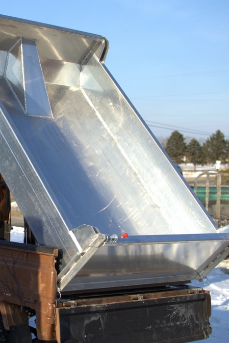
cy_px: 172
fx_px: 761
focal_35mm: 80
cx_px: -1
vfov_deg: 25.4
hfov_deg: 16.8
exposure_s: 1/4000
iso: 800
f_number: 3.5
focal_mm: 35
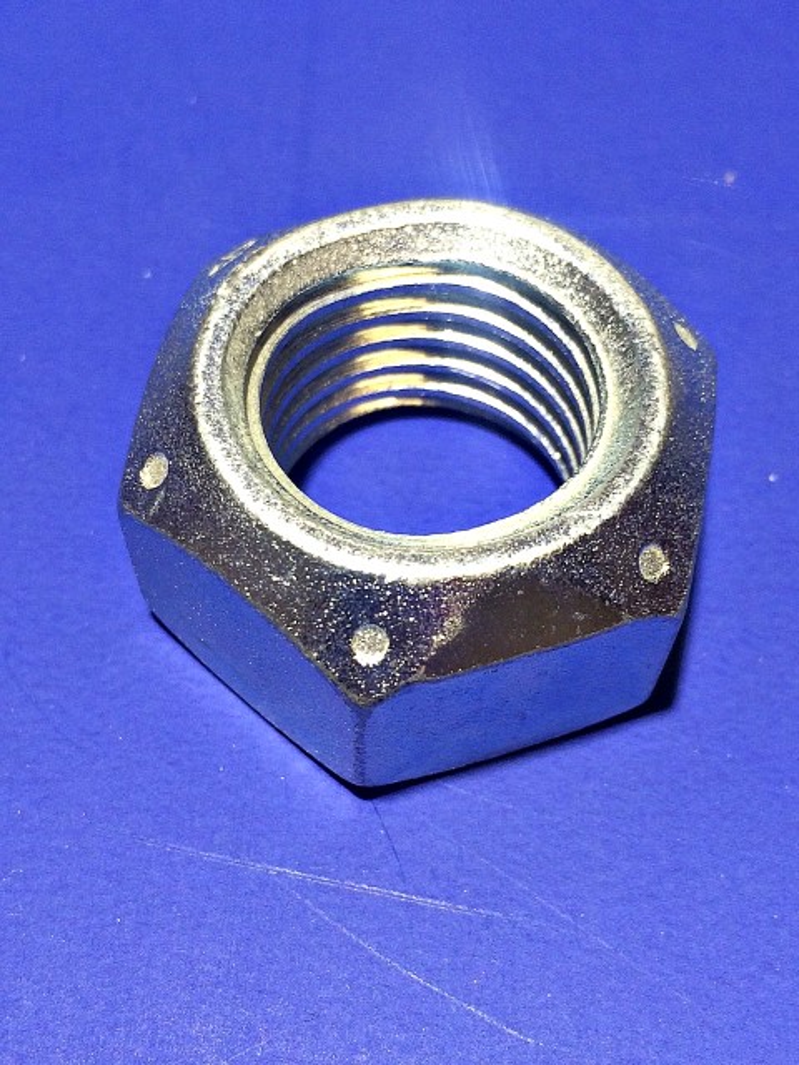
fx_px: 892
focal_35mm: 29
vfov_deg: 61.7
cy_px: 532
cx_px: 400
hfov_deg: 48.2
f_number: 2.2
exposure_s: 1/60
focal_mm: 4.15
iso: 40
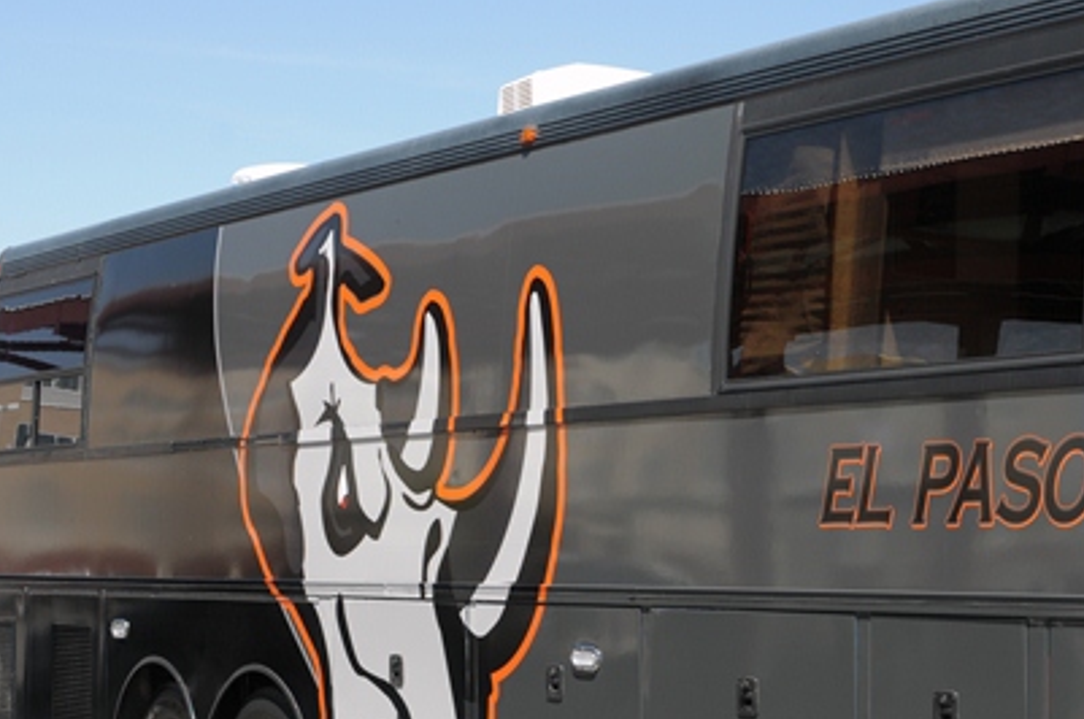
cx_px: 849
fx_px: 2519
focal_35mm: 84
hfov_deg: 24.0
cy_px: 569
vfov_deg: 16.1
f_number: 6.3
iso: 200
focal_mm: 35
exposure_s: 1/320
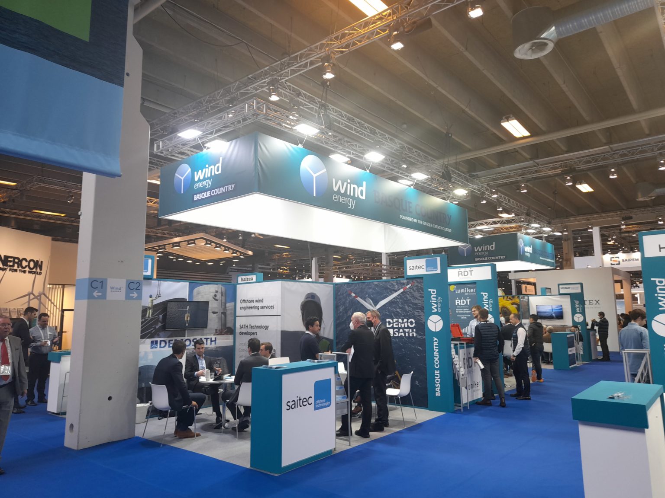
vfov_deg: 54.9
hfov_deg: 69.4
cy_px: 249
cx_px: 332
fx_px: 480
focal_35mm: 25
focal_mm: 4.6
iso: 50
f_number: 2
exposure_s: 1/50
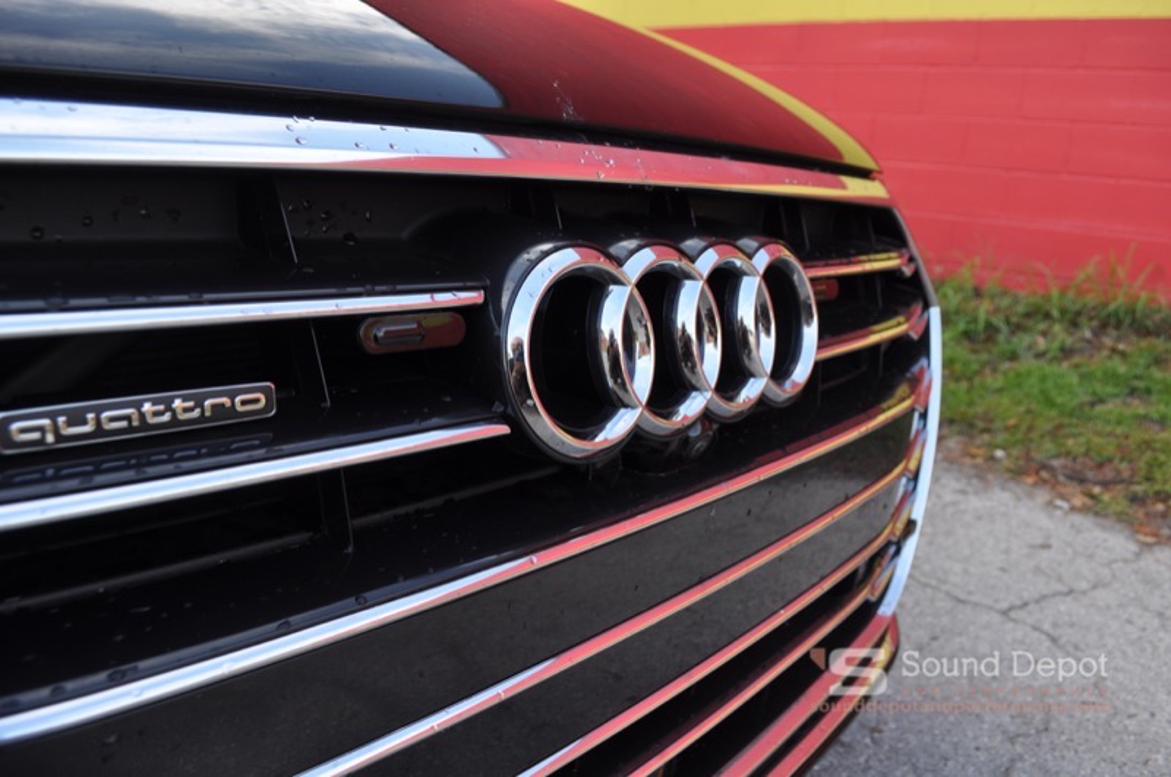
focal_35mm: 27
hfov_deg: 67.5
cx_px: 586
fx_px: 877
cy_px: 388
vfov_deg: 47.8
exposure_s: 1/125
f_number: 5.6
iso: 200
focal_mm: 18
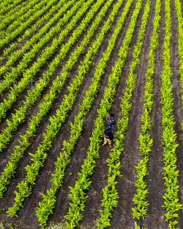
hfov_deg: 45.6
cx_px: 105
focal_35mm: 32
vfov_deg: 55.7
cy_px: 112
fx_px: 217
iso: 100
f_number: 2.8
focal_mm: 8.38
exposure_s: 1/640
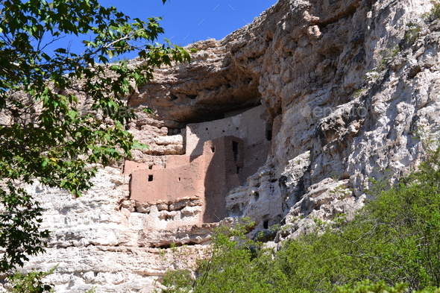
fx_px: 733
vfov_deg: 22.6
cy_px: 146
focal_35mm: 60
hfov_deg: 33.4
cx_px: 220
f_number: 11
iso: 400
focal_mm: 40
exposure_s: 1/500
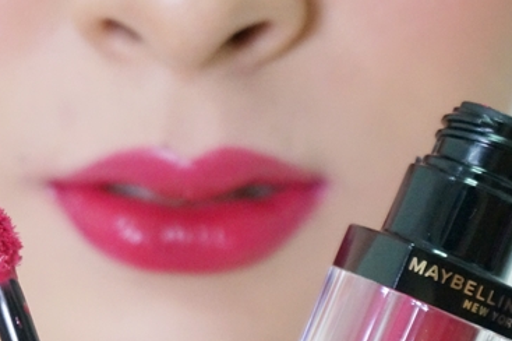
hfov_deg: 15.3
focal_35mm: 134
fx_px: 1905
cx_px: 202
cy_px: 240
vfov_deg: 10.2
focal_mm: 41
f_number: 5.6
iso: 3200
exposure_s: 1/40
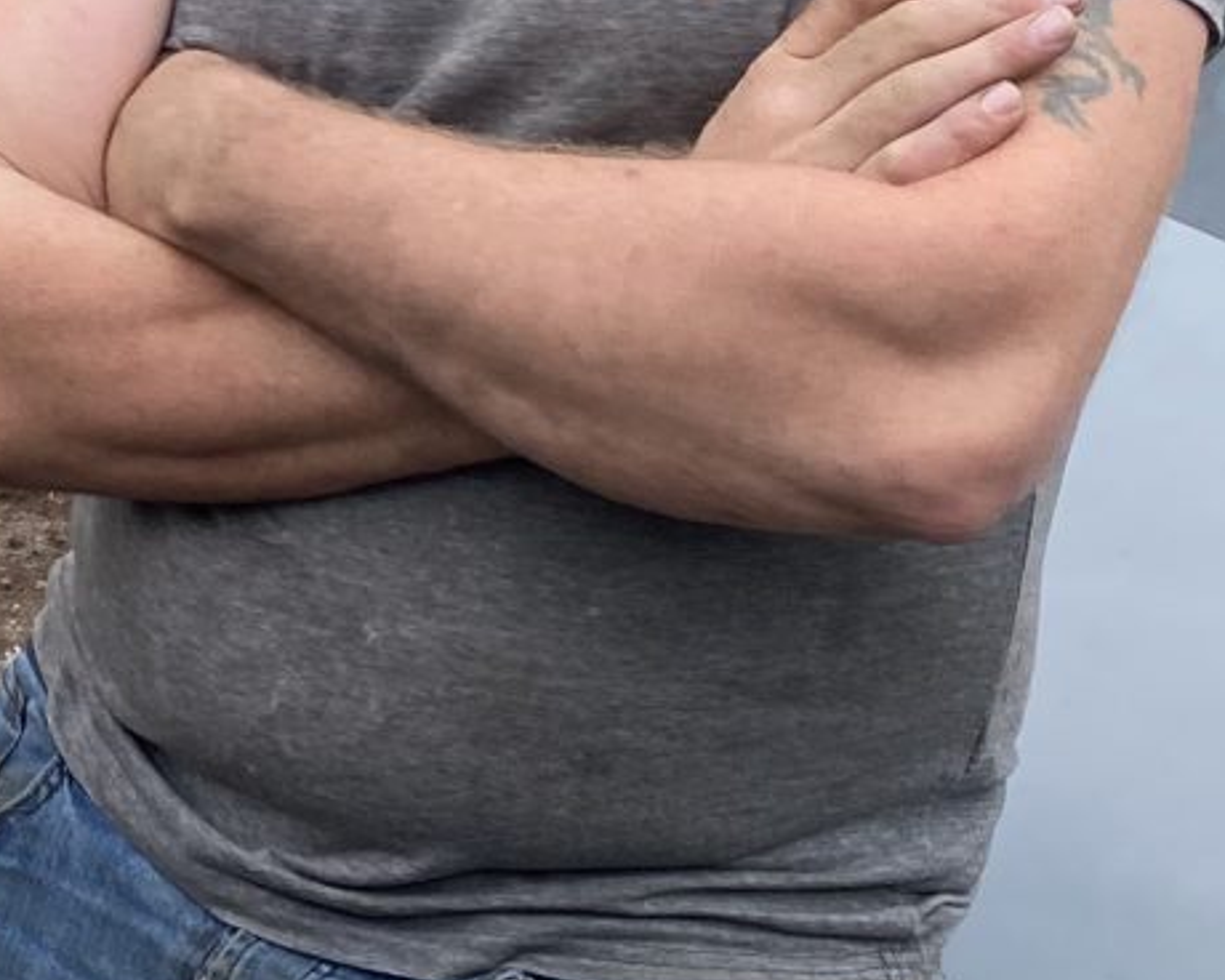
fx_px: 4097
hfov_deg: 16.3
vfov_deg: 13.1
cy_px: -352
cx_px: -250
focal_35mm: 113
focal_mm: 4.25
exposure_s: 1/1346
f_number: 1.8
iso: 32
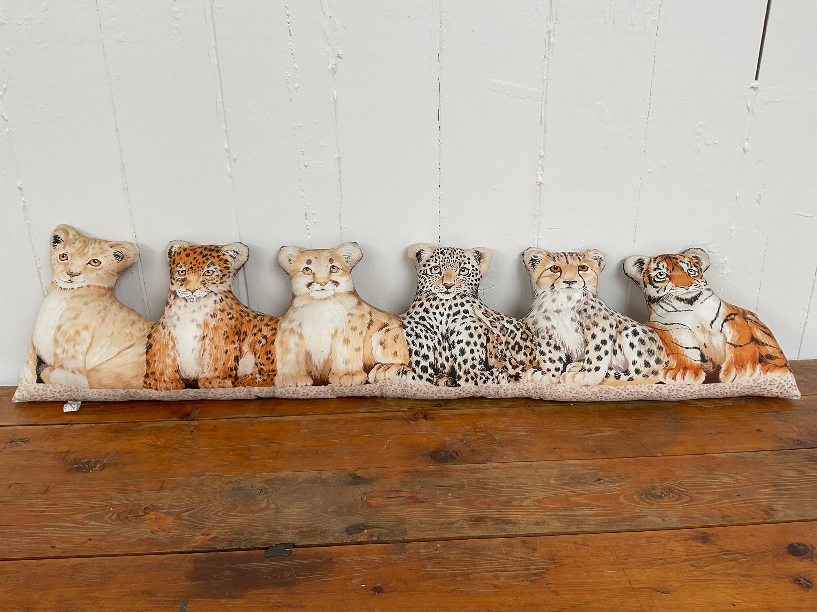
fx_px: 684
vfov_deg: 48.2
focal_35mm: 29
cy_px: 306
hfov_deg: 61.7
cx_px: 408
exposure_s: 1/122
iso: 16
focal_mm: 3
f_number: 1.8
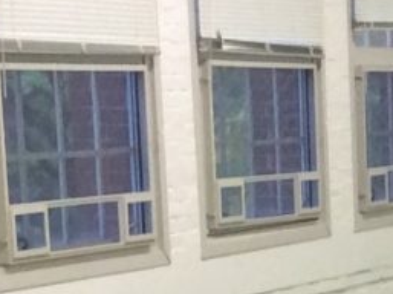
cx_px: 610
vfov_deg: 6.9
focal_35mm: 204
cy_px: 652
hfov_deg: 9.4
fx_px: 2313
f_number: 2.4
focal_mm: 3.3
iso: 125
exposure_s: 1/24
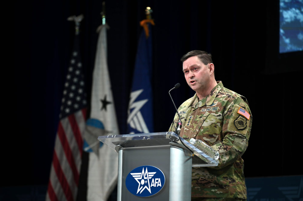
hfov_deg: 10.3
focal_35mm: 200
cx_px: 152
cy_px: 100
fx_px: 1682
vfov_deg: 6.9
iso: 800
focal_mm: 200
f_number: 3.2
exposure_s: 1/320
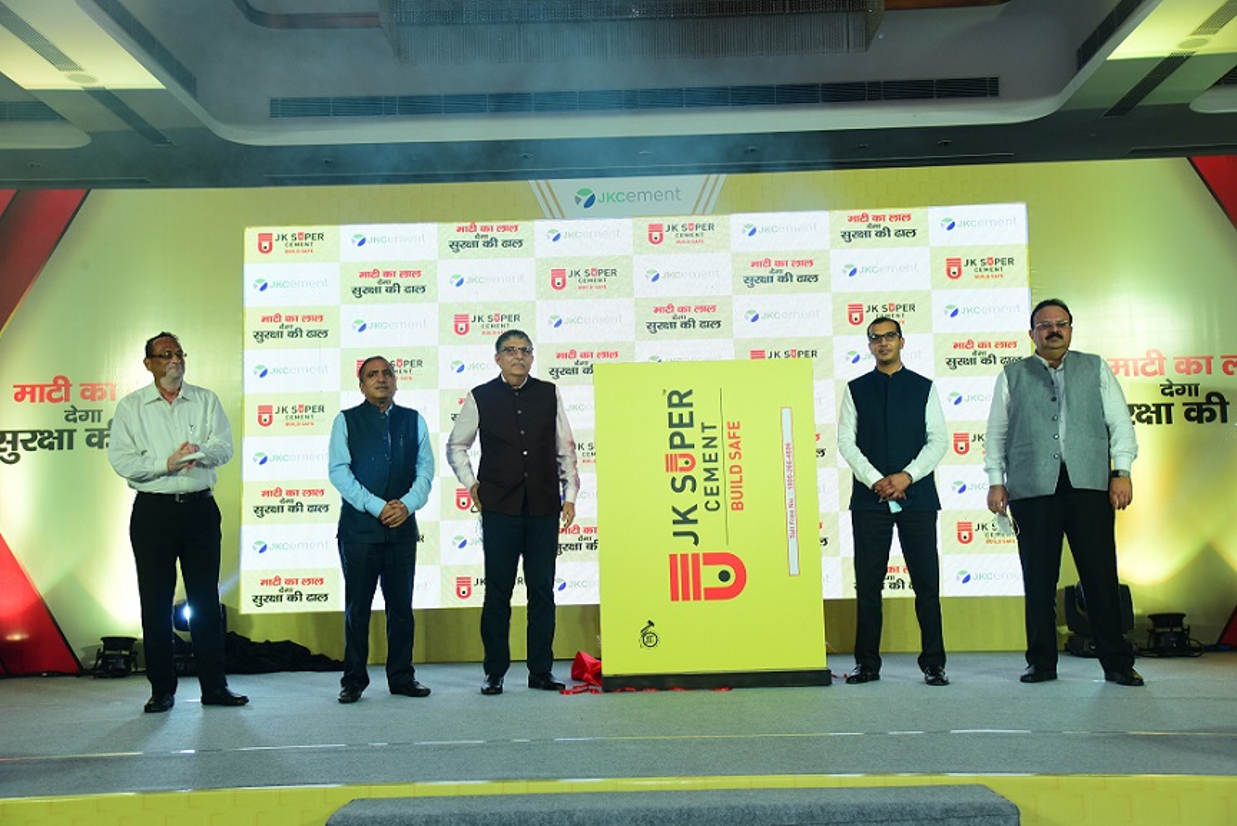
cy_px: 413
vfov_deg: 35.1
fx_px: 1306
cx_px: 618
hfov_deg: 50.7
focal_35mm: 38
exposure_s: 1/200
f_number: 5
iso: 2000
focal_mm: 38
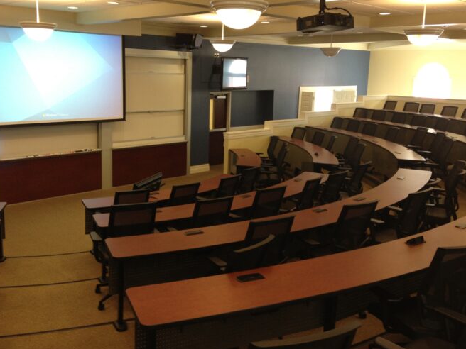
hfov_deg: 45.7
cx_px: 210
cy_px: 159
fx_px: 552
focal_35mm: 41
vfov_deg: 35.1
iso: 100
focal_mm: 4.28
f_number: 2.4
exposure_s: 1/20
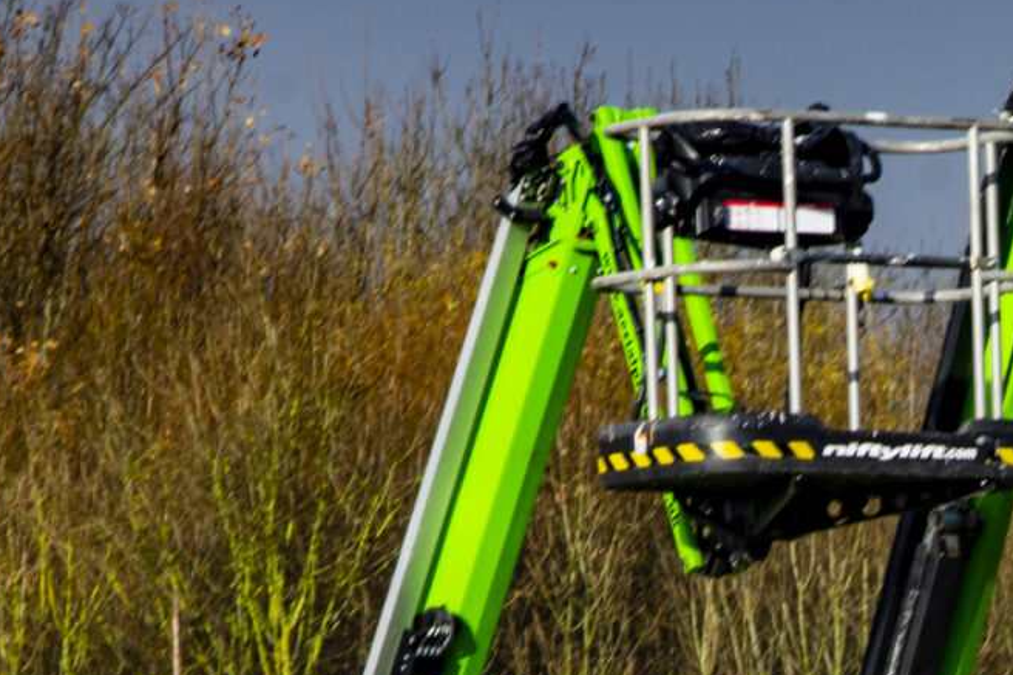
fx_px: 16147
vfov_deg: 2.4
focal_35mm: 574
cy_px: 977
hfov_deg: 3.6
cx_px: 1093
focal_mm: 98
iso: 250
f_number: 14
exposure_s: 1/160
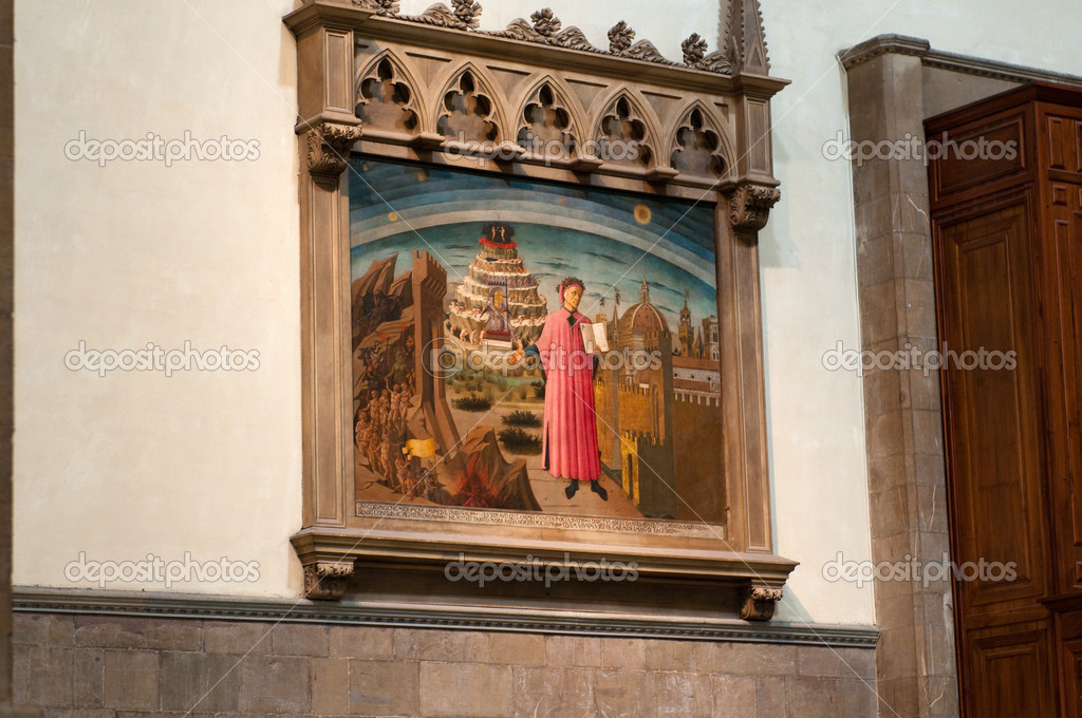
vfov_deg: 13.0
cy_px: 359
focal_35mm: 105
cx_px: 541
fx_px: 3152
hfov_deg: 19.5
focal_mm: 70
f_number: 4
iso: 500
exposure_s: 1/5
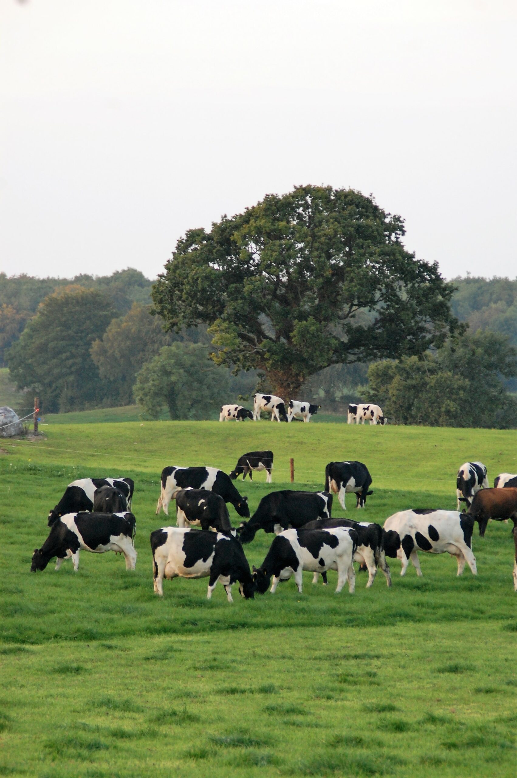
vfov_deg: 13.1
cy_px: 389
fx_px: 3399
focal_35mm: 158
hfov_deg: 8.7
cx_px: 258
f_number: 6
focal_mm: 105
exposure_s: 1/100
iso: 800
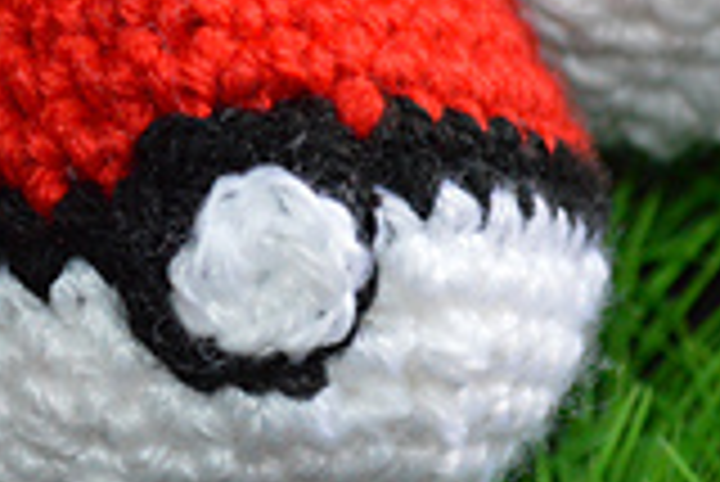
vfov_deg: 6.4
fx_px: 4304
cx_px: -171
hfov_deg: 9.4
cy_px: -43
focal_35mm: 215
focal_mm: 46
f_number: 5.3
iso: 2500
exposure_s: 1/60
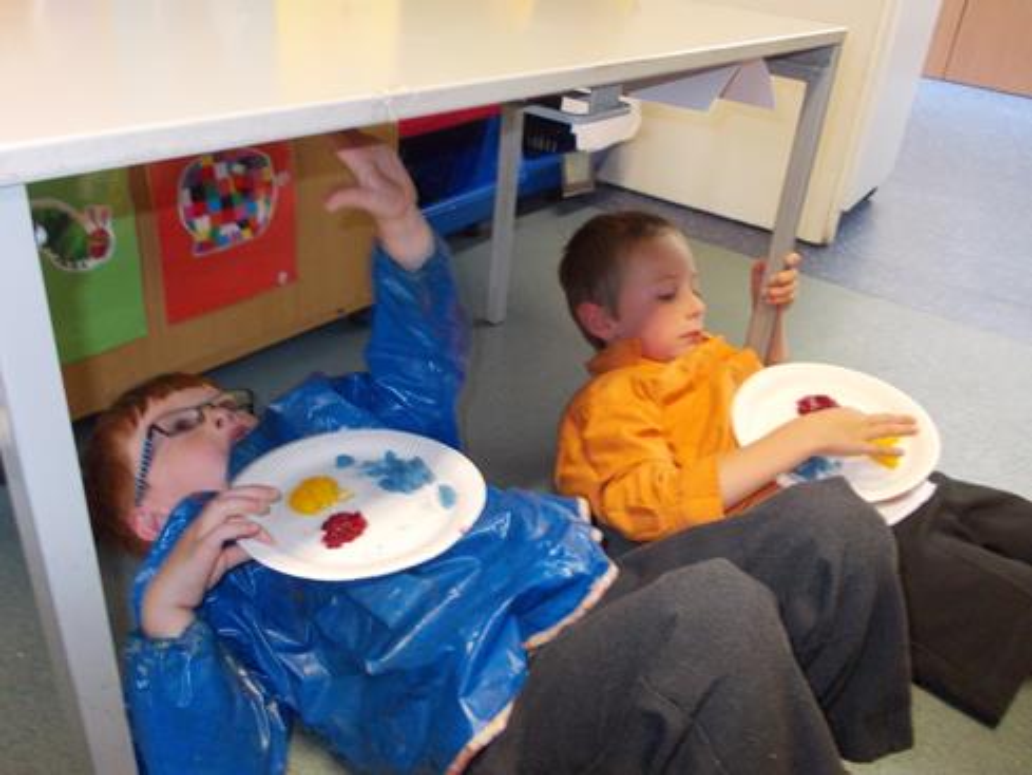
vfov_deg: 49.8
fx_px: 835
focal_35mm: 28
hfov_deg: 63.4
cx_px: 516
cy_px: 388
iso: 200
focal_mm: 4
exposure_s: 1/25
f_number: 2.7
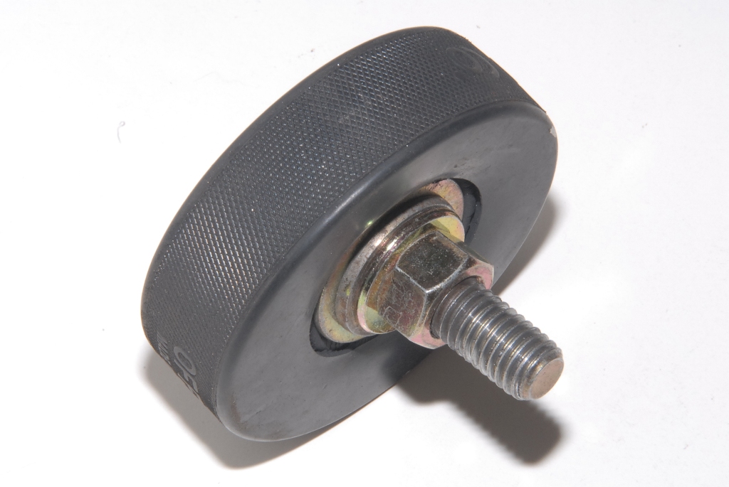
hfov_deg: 6.9
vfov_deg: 4.6
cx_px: 364
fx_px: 6081
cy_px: 244
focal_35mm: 300
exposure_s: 1/60
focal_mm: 200
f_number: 36
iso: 400
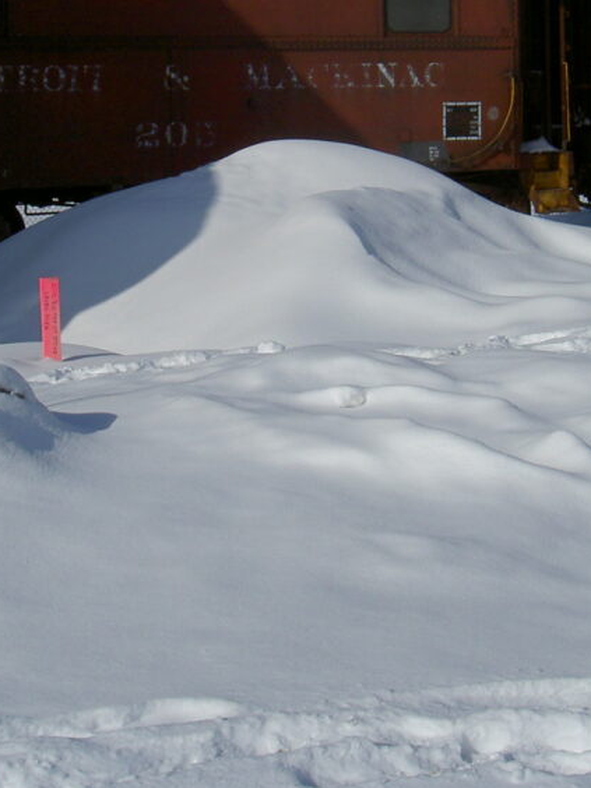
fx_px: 1889
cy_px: 204
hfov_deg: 17.8
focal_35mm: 83
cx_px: 284
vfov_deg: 23.3
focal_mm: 8
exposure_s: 1/2000
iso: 100
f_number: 4.7
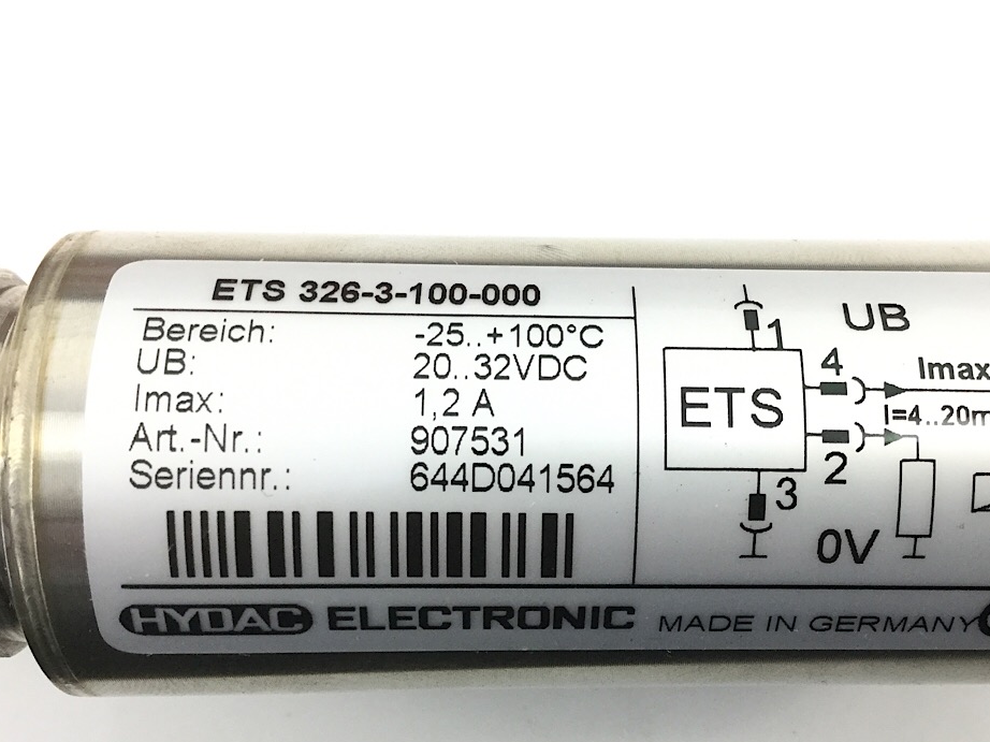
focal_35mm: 40
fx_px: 1144
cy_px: 438
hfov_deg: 46.5
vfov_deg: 35.8
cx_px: 596
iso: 100
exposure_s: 1/33
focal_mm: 3.3
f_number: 2.4
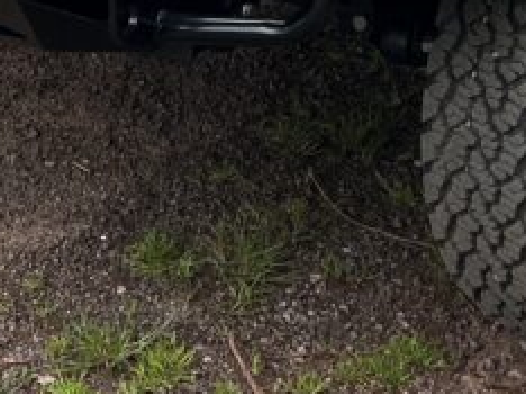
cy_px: -383
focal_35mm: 114
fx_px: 1730
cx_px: 396
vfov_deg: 11.7
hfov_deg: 17.2
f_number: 1.5
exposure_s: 1/1295
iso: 50
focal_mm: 5.7
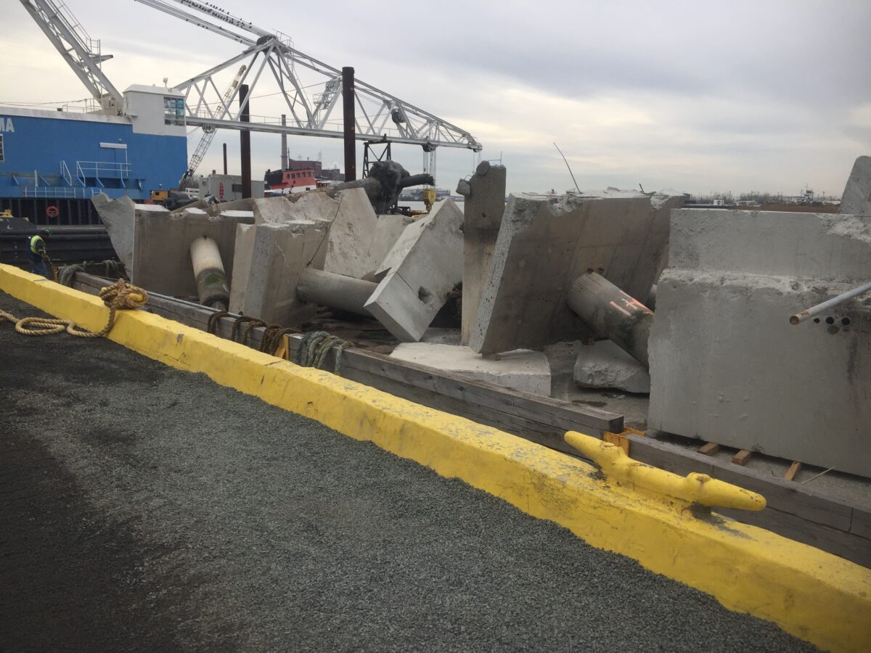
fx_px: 730
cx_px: 436
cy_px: 326
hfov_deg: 61.7
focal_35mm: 29
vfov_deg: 48.2
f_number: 2.2
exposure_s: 1/760
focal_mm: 4.15
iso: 32
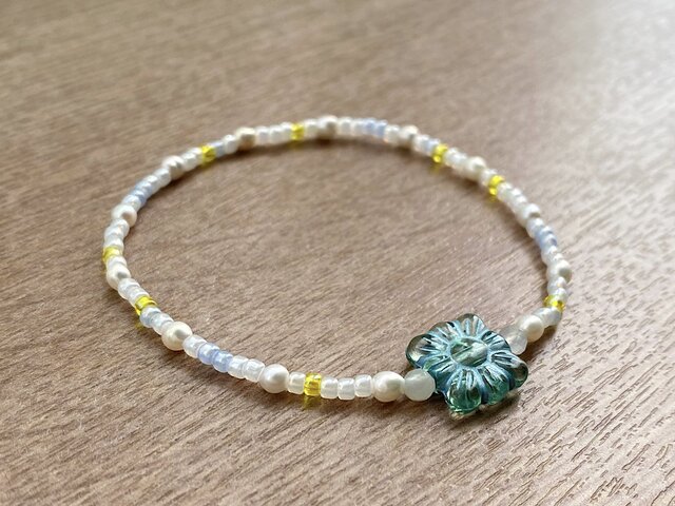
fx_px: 487
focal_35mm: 25
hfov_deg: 69.4
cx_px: 338
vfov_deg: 54.9
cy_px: 253
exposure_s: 1/122
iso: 32
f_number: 1.8
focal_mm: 4.25
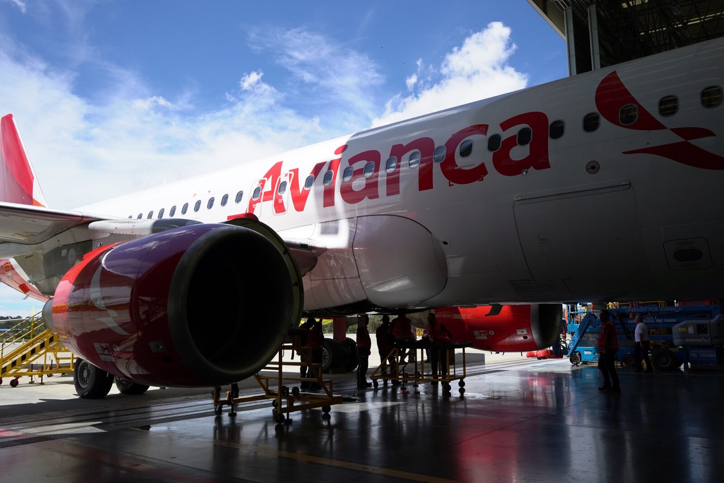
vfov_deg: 46.4
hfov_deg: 65.5
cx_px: 362
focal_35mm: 28
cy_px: 242
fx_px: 563
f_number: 5.6
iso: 250
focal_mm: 28
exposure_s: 1/1250
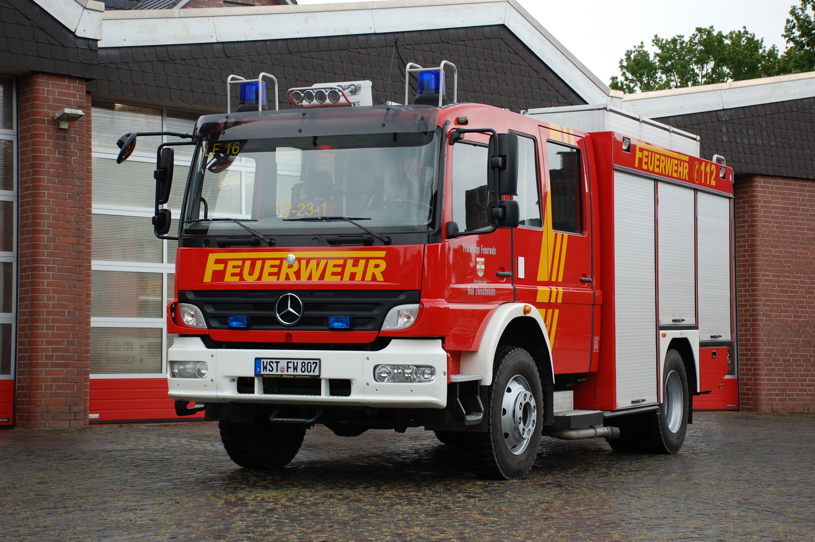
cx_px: 408
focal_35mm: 72
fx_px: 1629
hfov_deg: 28.1
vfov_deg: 18.9
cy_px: 271
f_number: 5.6
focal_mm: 48
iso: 200
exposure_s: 1/125
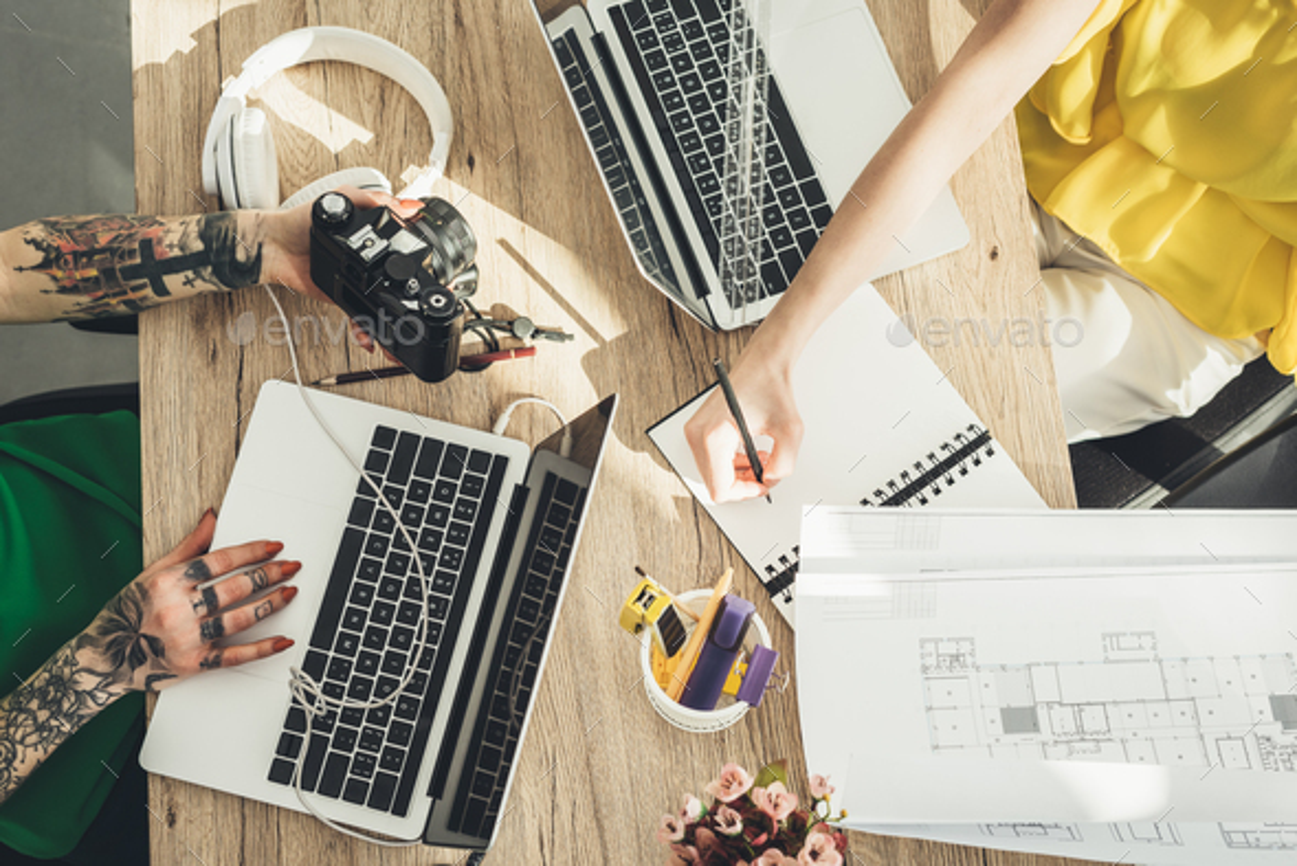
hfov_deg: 39.6
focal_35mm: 50
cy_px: 433
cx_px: 648
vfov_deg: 27.0
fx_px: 1802
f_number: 5.6
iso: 250
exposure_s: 1/200
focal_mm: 50
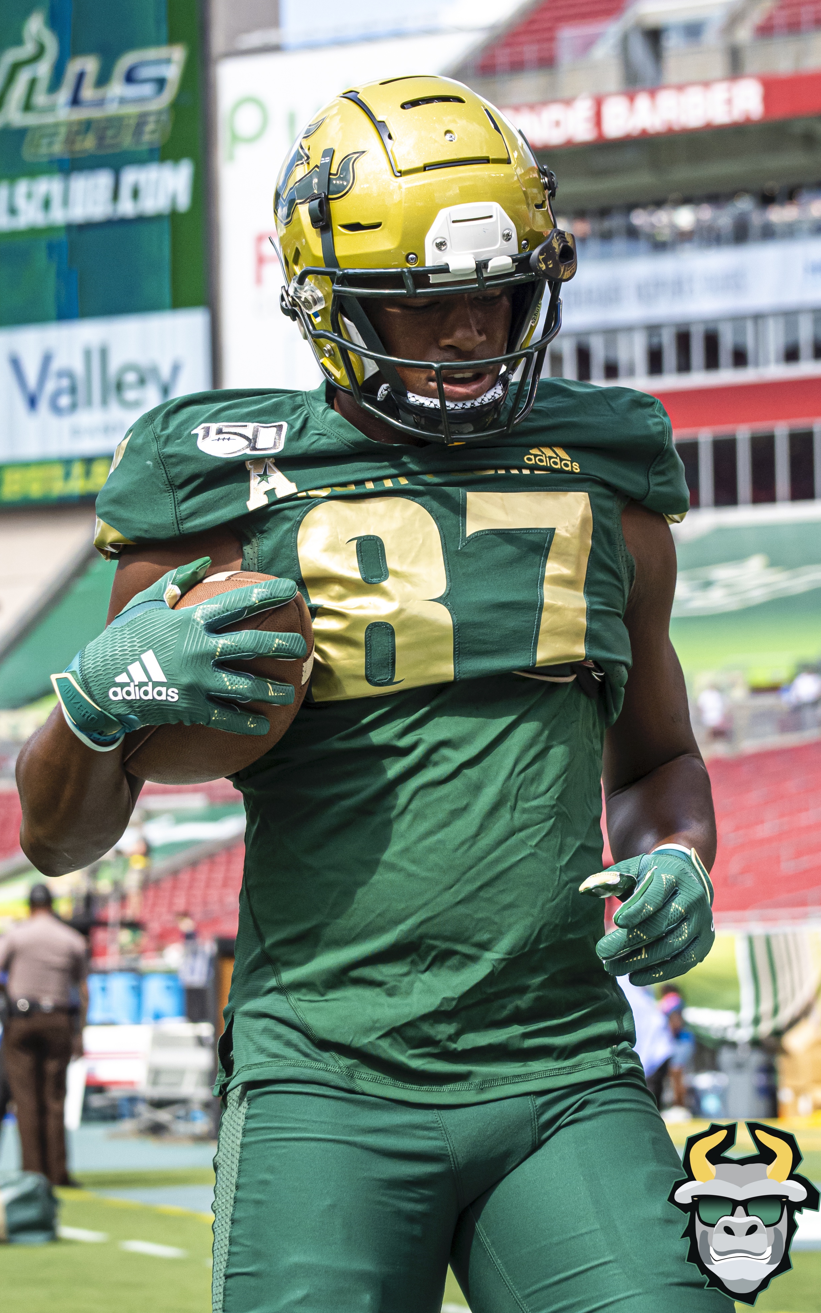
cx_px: 388
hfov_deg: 9.6
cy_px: 655
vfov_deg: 15.4
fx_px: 4869
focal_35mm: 136
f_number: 6.3
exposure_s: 1/2500
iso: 2000
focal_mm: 89
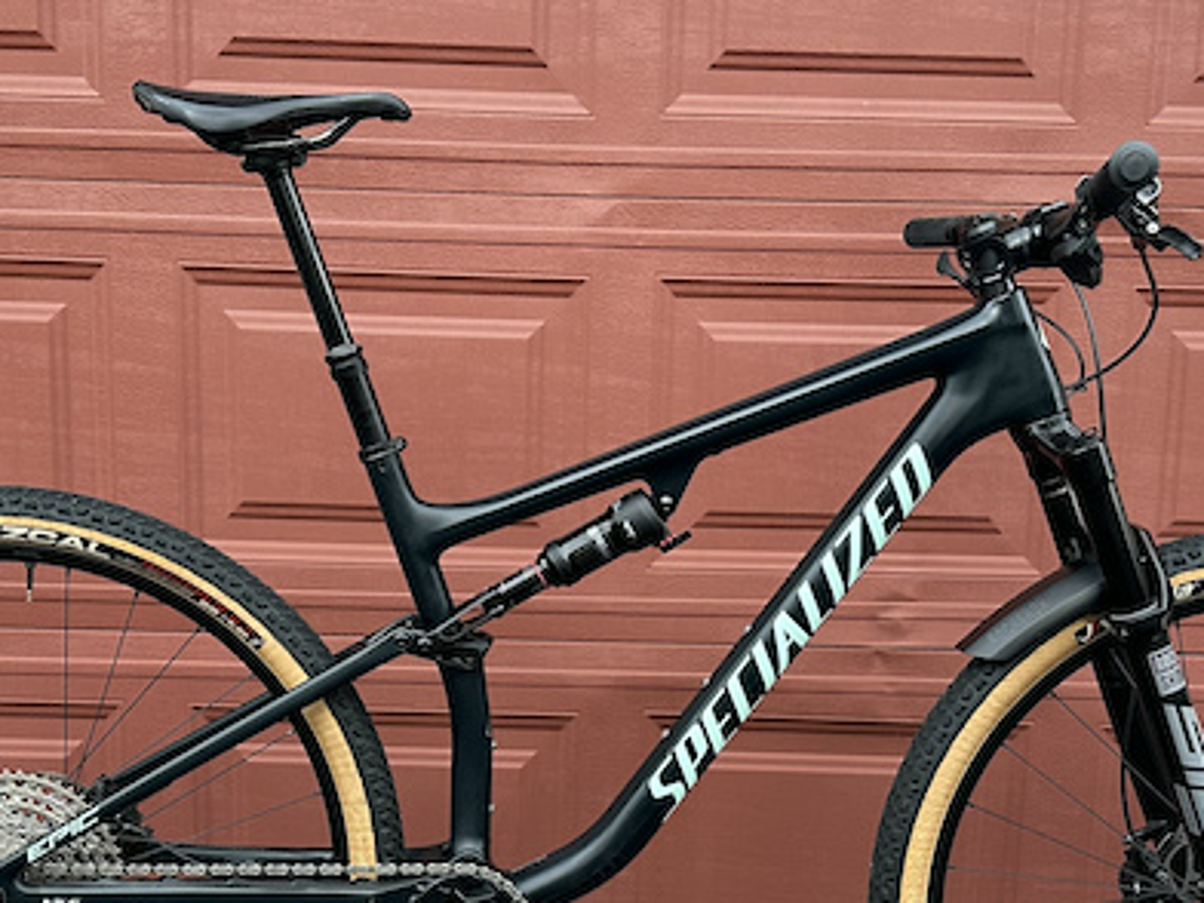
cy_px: 685
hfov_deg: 38.9
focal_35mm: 49
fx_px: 1704
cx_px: 587
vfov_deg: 29.2
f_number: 1.78
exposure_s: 1/121
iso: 200
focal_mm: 6.86
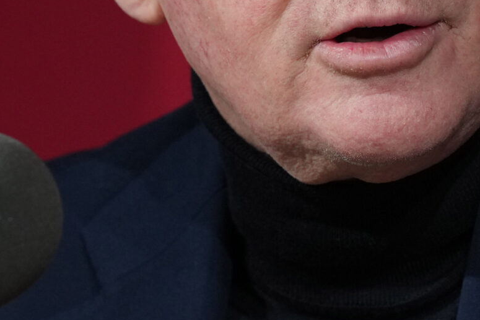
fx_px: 7534
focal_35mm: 565
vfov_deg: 2.4
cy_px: -84
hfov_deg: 3.6
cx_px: 376
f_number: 5.6
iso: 2000
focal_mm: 171
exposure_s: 1/200
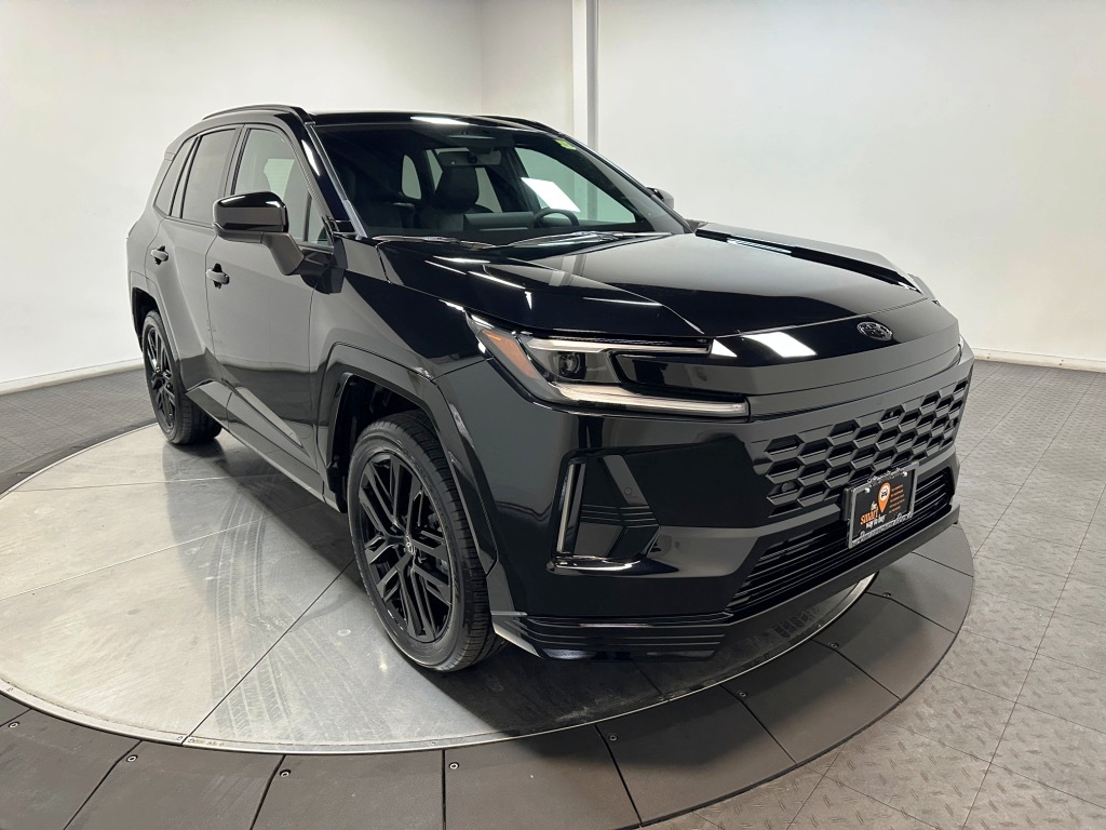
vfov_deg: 56.8
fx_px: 767
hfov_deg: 71.6
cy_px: 415
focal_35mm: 24
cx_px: 553
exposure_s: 1/60
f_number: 1.78
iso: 400
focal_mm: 6.86
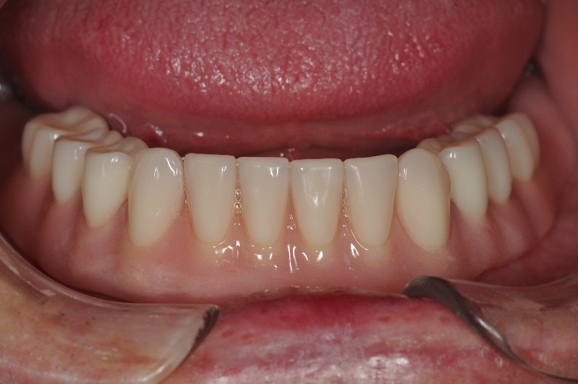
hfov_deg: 13.1
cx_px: 289
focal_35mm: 158
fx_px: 2526
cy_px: 192
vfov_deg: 8.7
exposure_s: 1/60
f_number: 25
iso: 200
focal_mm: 105
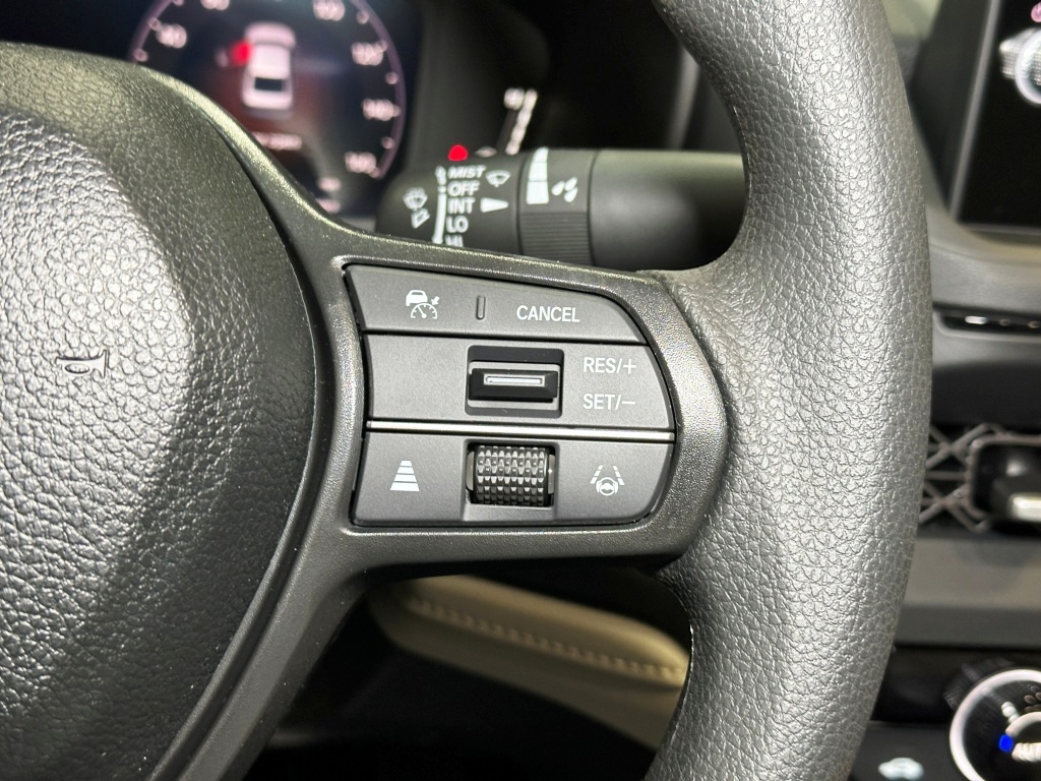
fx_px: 1443
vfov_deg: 30.3
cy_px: 390
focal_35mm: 48
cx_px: 520
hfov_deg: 39.7
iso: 320
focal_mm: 6.86
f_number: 1.78
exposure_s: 1/40
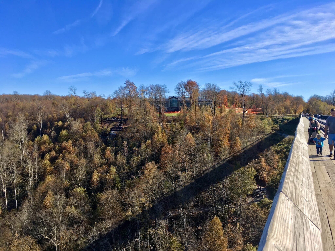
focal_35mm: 29
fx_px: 281
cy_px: 126
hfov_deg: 61.7
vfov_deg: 48.2
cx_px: 168
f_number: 2.2
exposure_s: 1/1115
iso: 25
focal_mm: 4.15
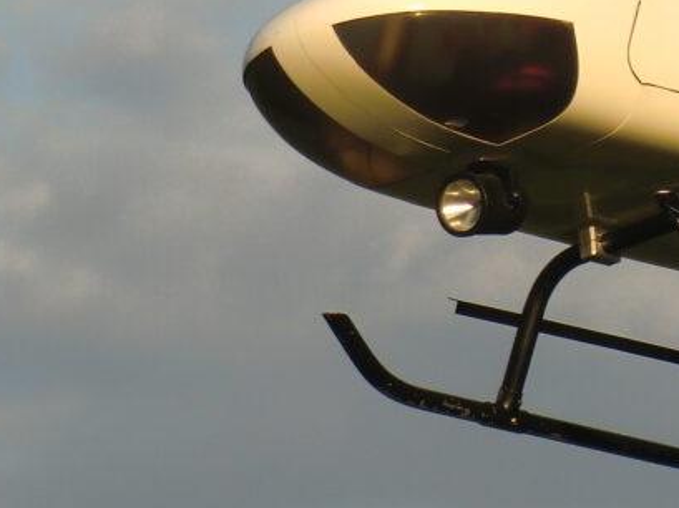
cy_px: -93
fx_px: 11602
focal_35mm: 592
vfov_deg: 2.5
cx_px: 989
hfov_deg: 3.3
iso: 64
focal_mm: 30.1
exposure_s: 1/320
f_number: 4.8
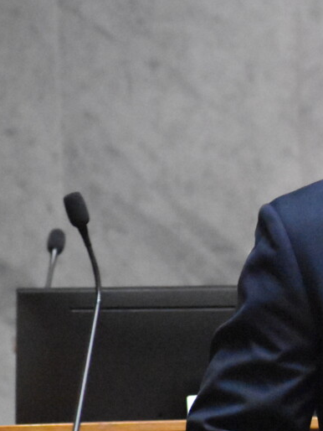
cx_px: 438
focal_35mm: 646
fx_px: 8030
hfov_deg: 2.3
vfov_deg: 3.1
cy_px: 301
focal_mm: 150
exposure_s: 1/200
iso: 12800
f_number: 5
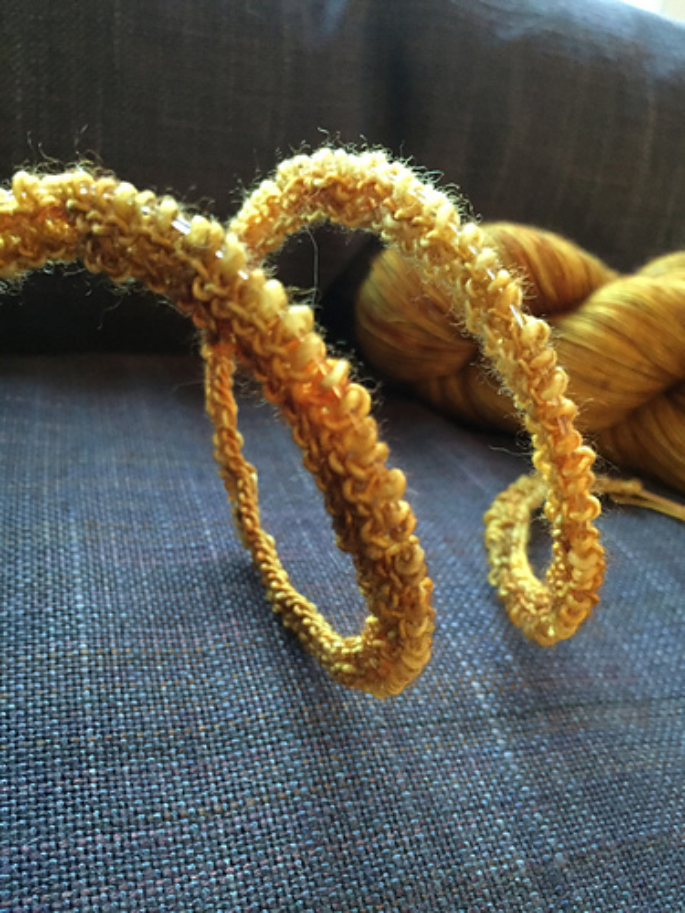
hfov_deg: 48.2
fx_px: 765
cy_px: 456
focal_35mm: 29
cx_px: 342
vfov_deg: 61.7
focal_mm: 4.15
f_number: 2.2
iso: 320
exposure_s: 1/17
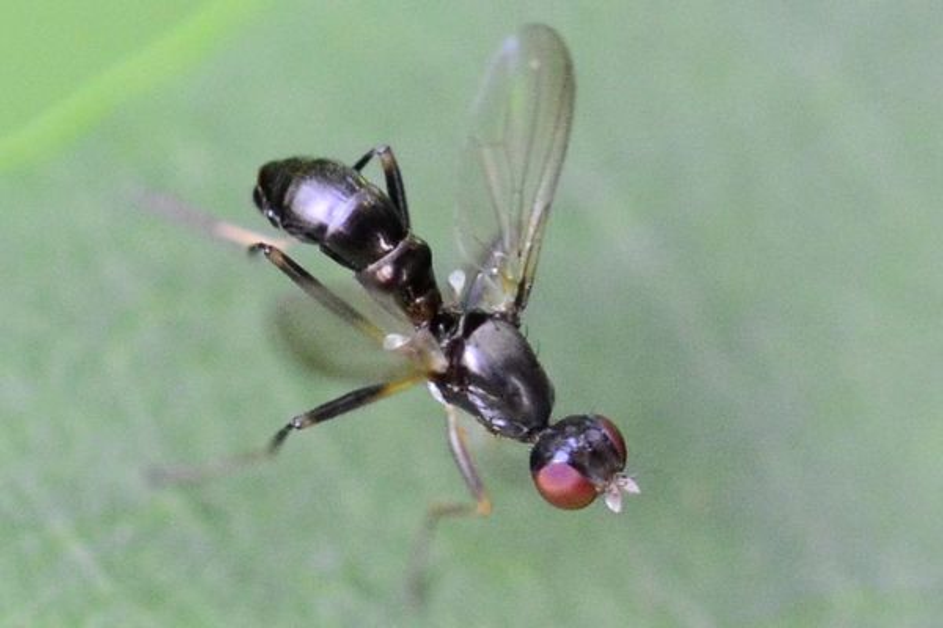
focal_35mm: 90
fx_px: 2357
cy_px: 314
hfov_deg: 22.6
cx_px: 472
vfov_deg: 15.2
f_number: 5.6
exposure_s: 1/90
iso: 1600
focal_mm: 60
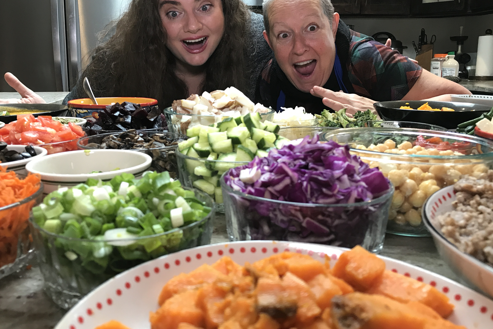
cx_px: 222
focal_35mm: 33
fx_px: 452
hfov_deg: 57.1
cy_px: 141
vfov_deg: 39.9
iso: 40
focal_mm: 3.99
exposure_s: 1/20
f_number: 1.8
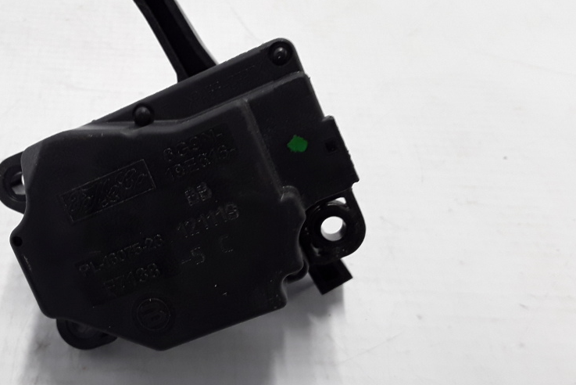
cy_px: 196
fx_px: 624
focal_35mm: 39
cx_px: 177
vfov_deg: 34.2
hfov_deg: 48.4
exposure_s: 1/33
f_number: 1.9
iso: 80
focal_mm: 2.91
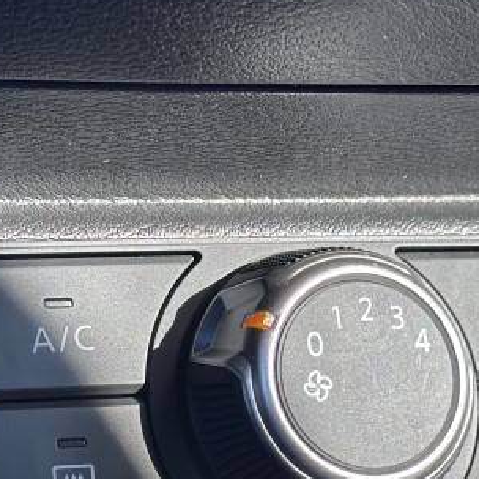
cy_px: 432
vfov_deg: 12.1
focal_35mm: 143
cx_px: 255
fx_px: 2239
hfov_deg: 12.2
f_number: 1.78
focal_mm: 6.86
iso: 40
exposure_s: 1/121
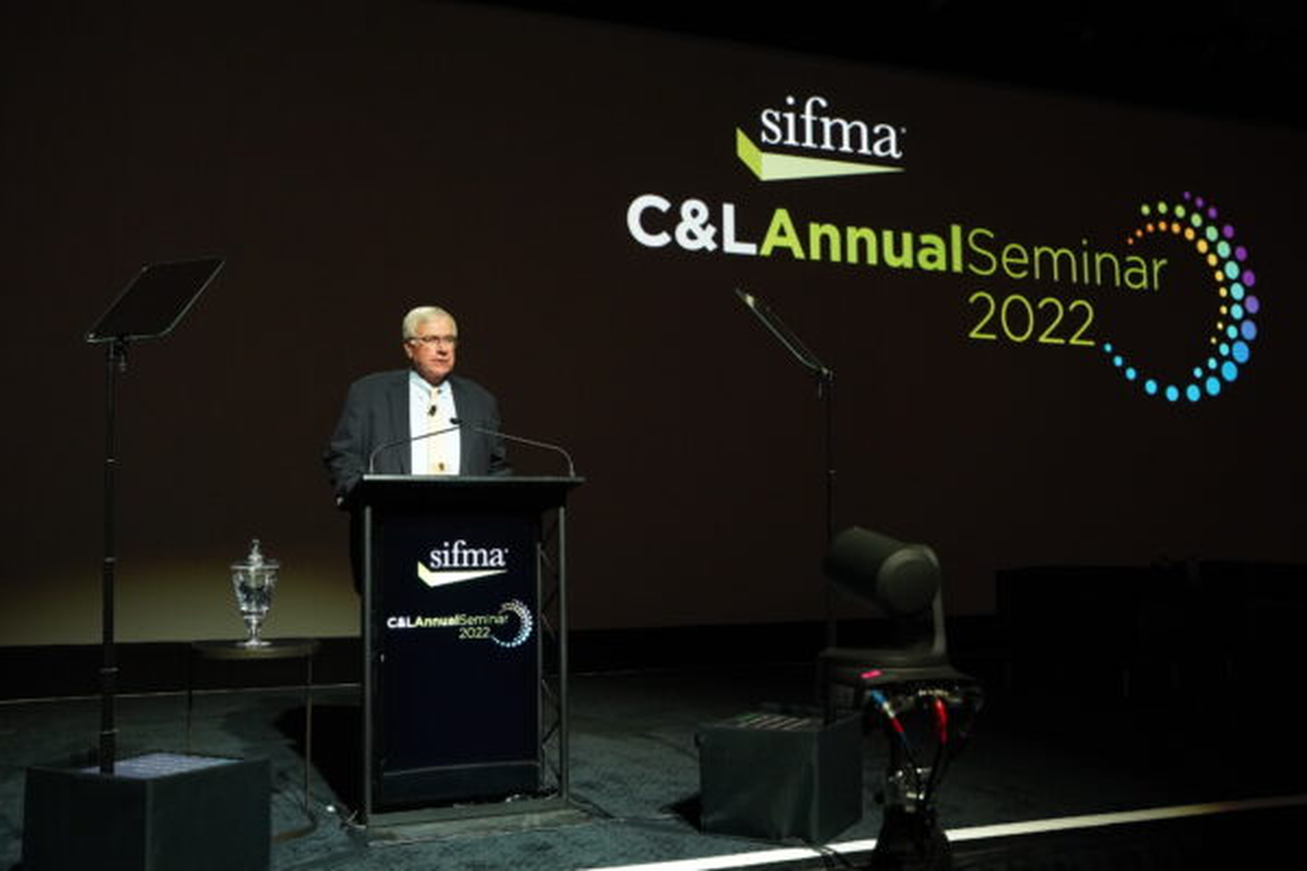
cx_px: 654
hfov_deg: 52.8
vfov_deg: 36.6
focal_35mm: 36
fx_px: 1318
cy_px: 436
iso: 6400
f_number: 5.6
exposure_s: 1/160
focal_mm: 36.3
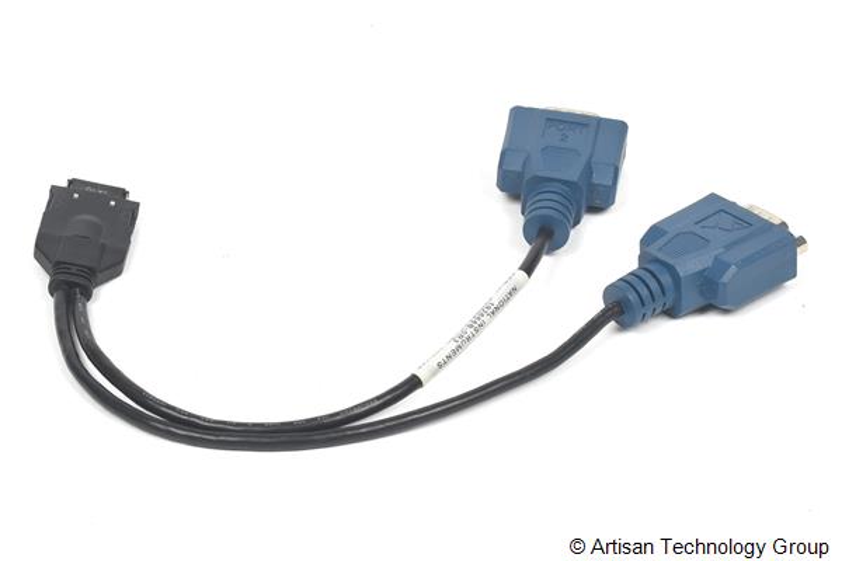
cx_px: 421
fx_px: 1824
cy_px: 280
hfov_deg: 26.0
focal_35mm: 78
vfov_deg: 17.5
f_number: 10
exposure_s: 1/200
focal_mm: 52
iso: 125
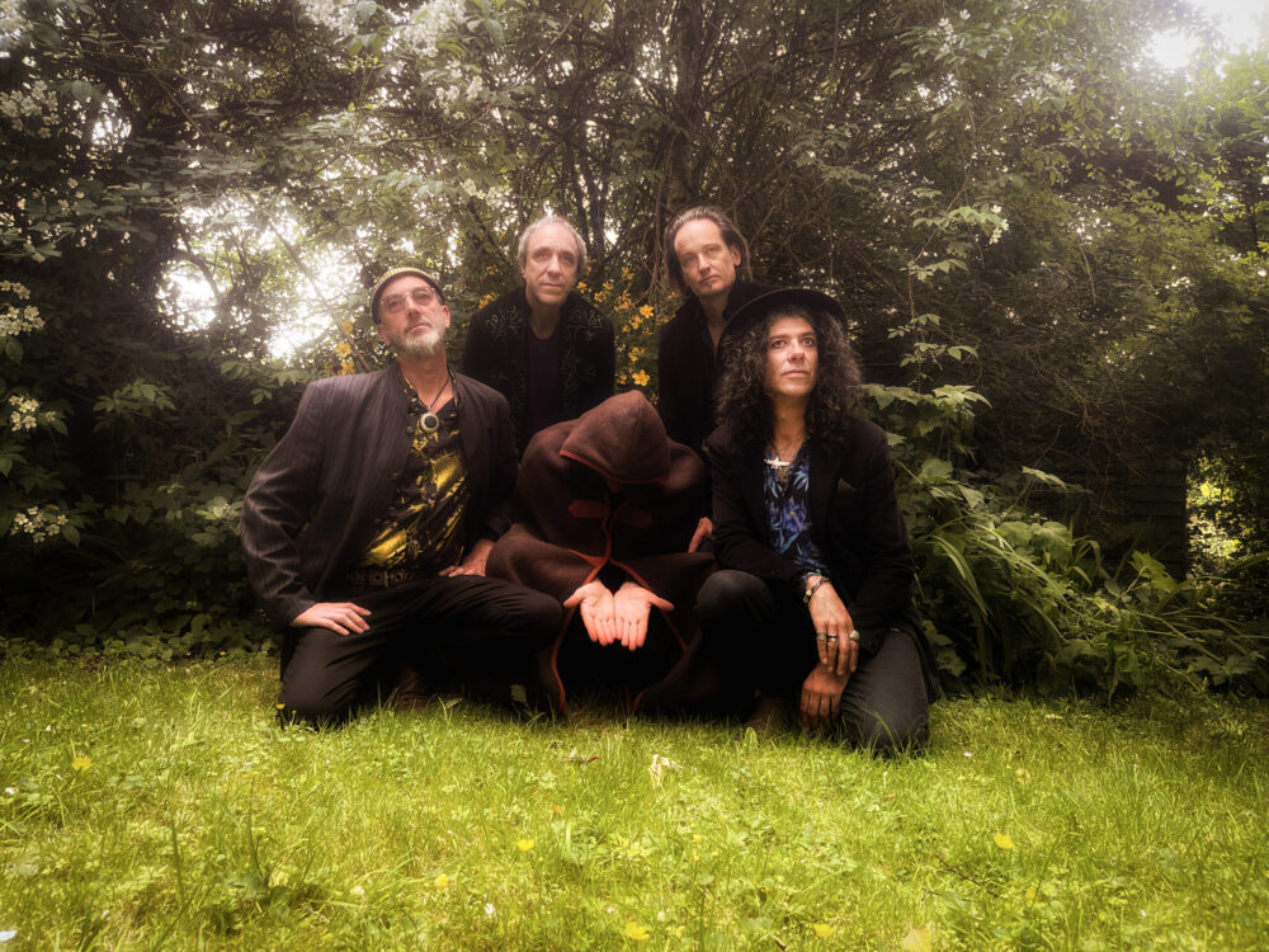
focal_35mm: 26
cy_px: 476
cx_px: 634
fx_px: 953
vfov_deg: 53.1
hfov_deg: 67.3
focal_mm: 5.1
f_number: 1.6
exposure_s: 1/121
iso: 80
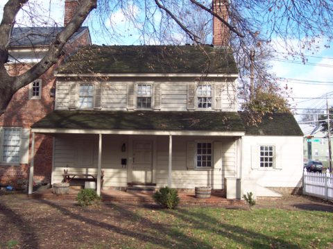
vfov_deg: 37.7
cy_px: 124
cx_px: 166
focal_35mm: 38
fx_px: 365
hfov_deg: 49.0
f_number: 2.8
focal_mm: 8
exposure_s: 1/700
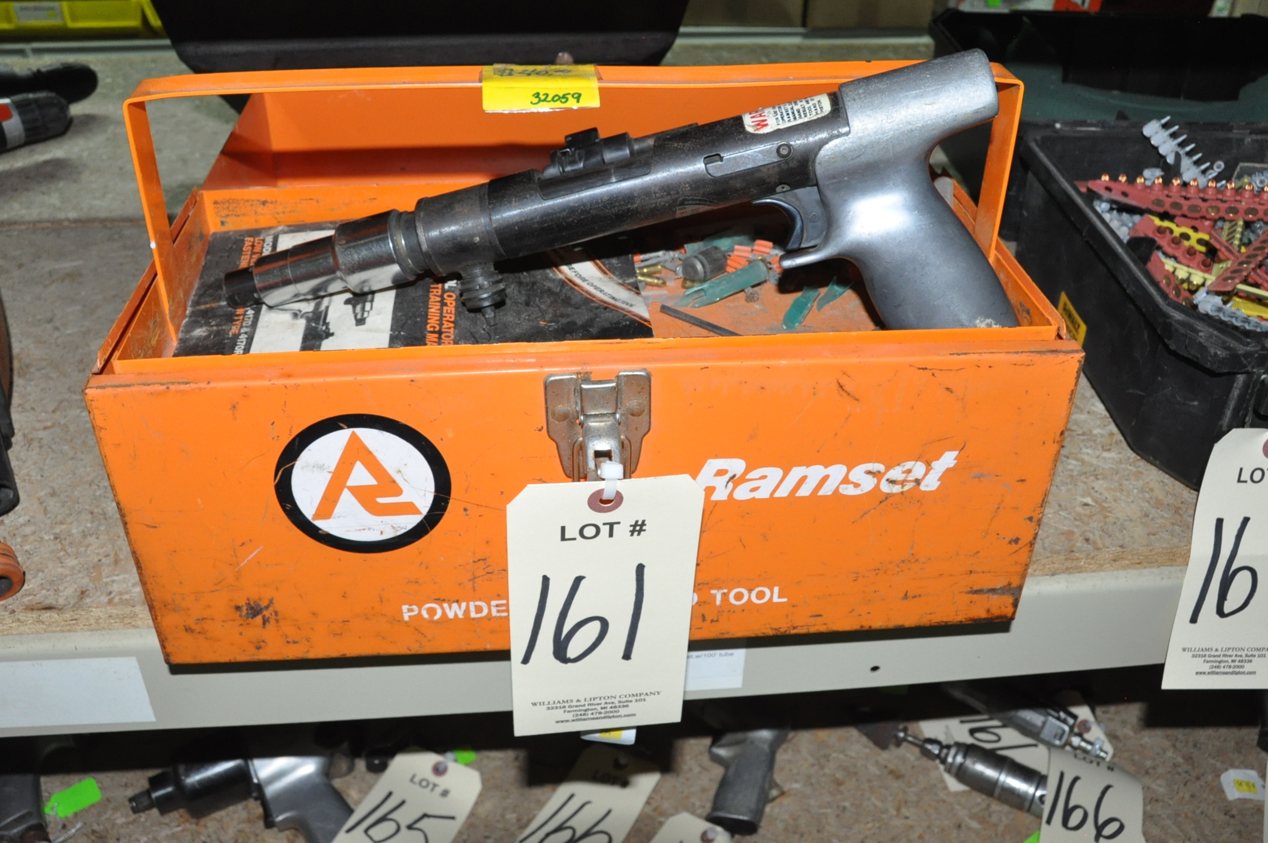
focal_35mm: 35
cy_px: 413
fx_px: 1231
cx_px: 635
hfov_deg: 54.5
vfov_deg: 37.8
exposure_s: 1/60
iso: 1600
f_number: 9
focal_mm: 22
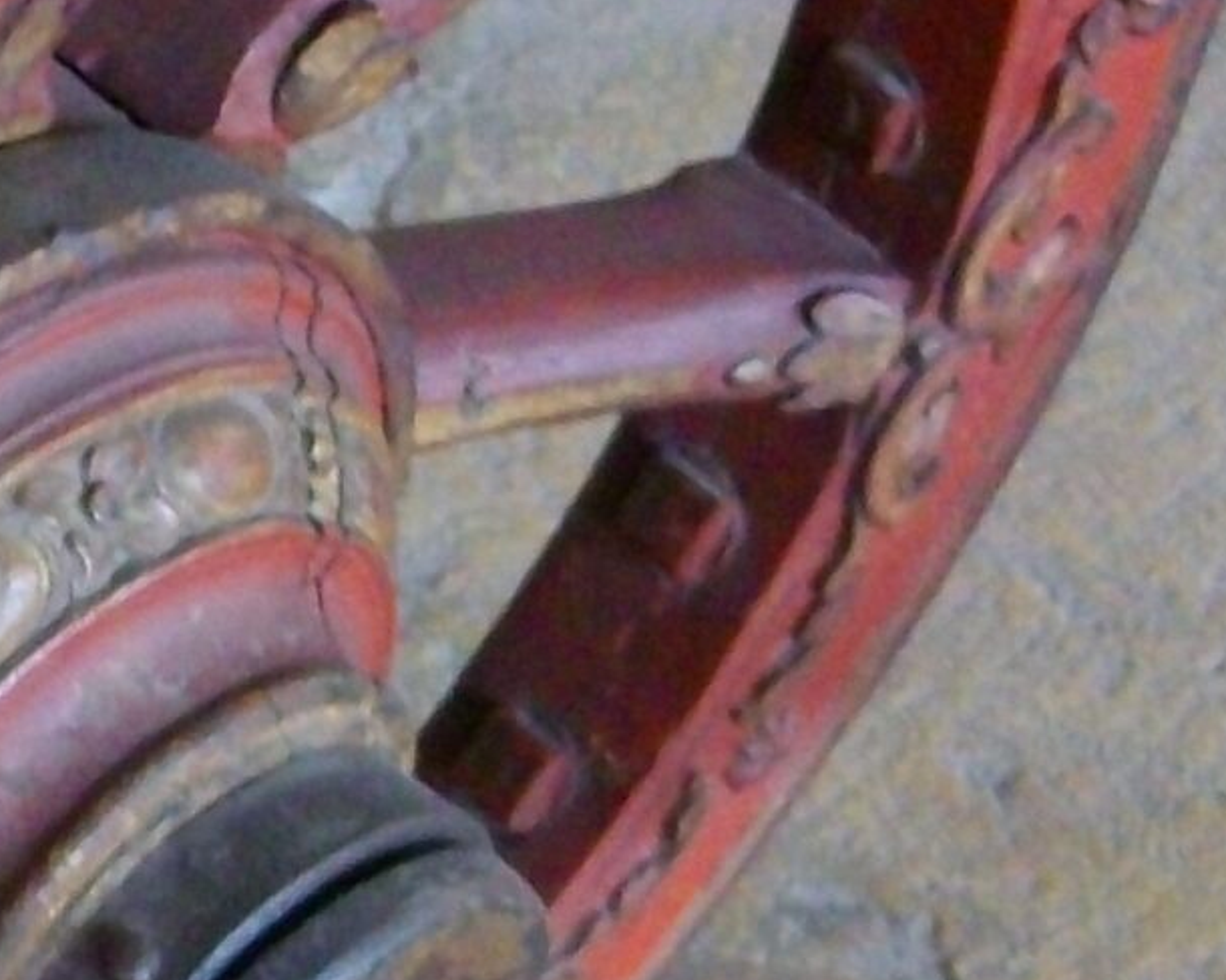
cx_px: -368
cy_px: 540
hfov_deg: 14.1
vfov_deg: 11.8
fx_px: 4753
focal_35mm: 131
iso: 320
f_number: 2.9
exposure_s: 1/8
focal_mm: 5.7
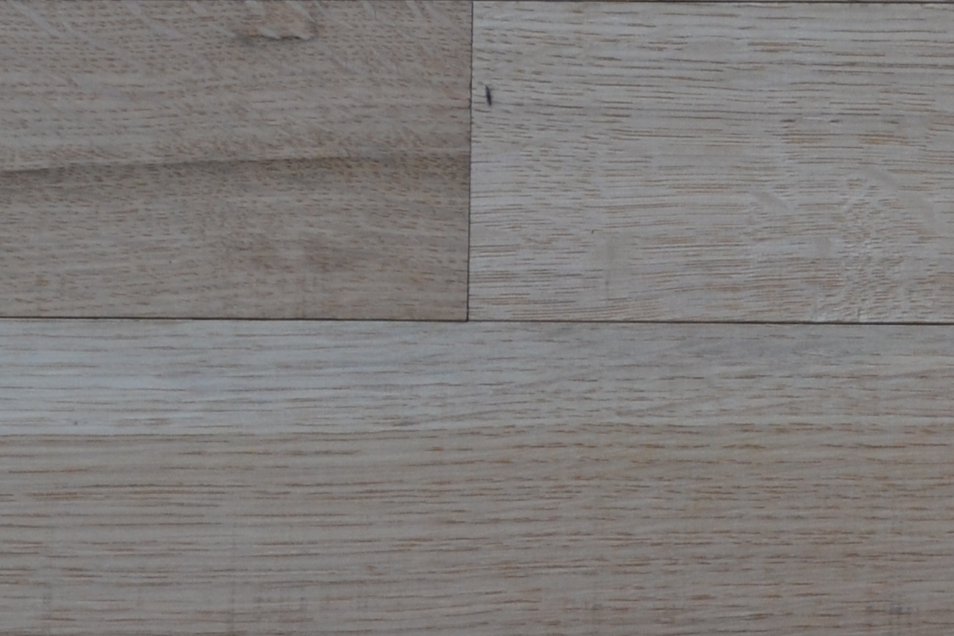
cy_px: 366
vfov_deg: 8.5
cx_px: 968
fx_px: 4266
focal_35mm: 161
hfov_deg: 12.6
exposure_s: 1/60
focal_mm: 26
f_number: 4.2
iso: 400
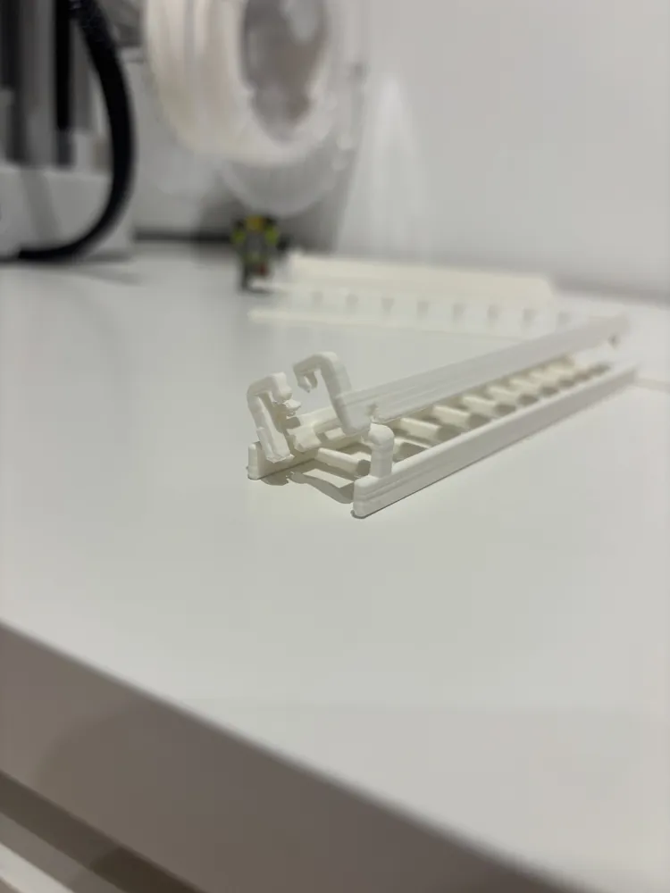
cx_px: 335
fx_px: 671
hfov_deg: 53.1
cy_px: 446
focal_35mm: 26
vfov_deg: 67.3
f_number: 1.6
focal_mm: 5.96
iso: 100
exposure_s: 1/100
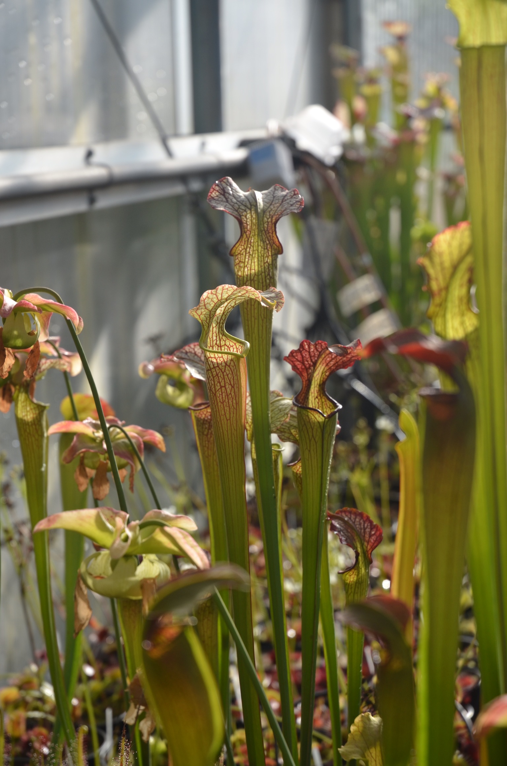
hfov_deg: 13.0
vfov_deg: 19.5
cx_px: 254
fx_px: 2229
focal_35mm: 105
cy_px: 383
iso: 200
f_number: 5.6
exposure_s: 1/500
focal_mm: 70
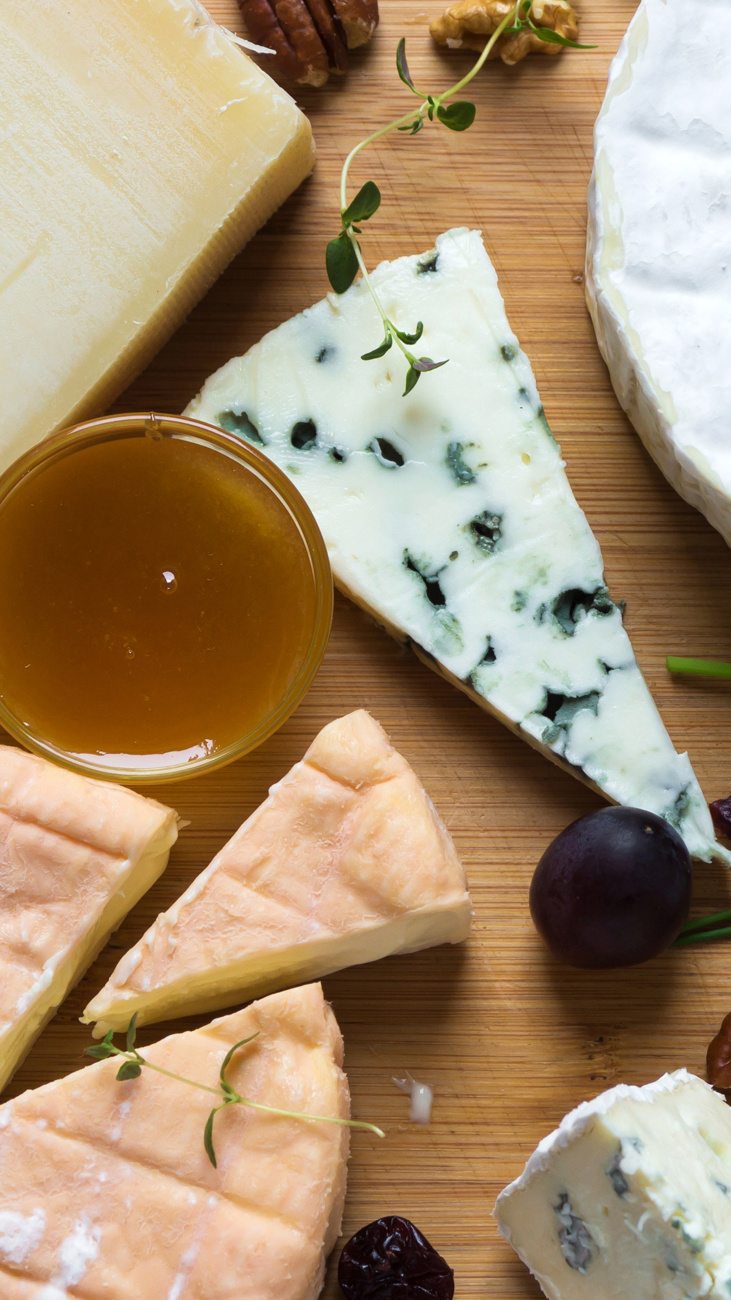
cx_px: 403
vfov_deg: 7.1
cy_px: 762
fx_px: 10404
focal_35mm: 302
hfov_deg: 4.0
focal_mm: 80
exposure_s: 1/8
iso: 100
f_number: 6.3
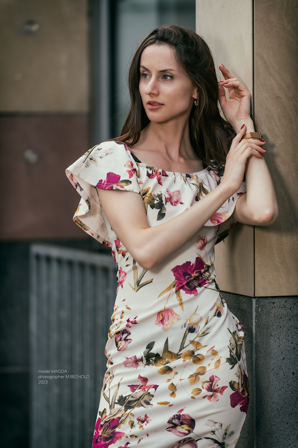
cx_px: 149
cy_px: 224
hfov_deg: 6.9
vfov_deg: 10.3
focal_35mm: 200
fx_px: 2483
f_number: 2.8
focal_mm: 200
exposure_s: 1/160
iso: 100
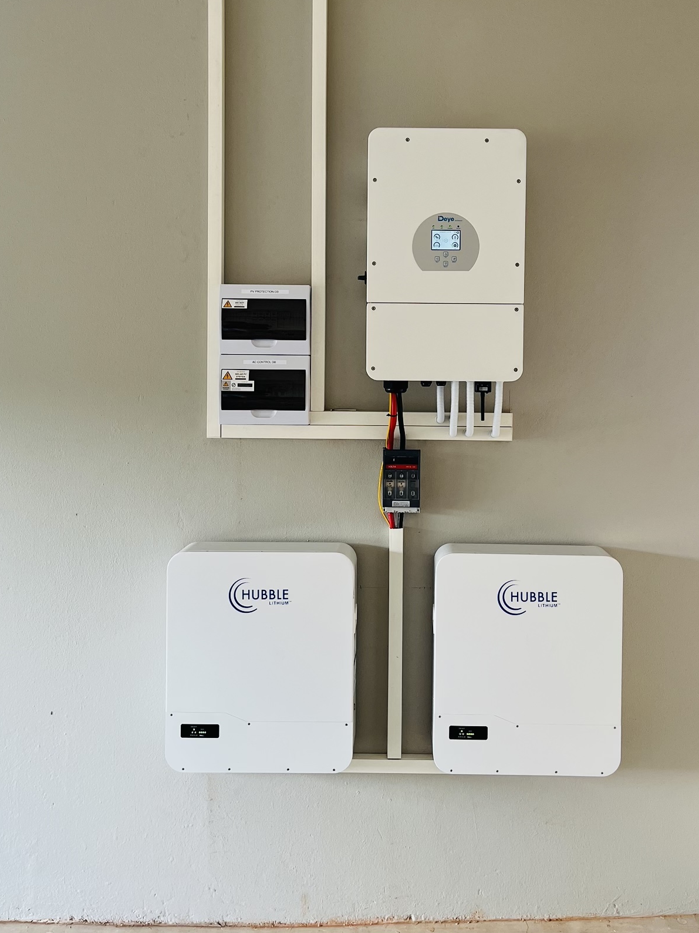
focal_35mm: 33
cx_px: 404
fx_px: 888
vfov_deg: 55.1
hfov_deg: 42.8
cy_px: 387
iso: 100
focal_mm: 5.1
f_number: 1.6
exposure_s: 1/122
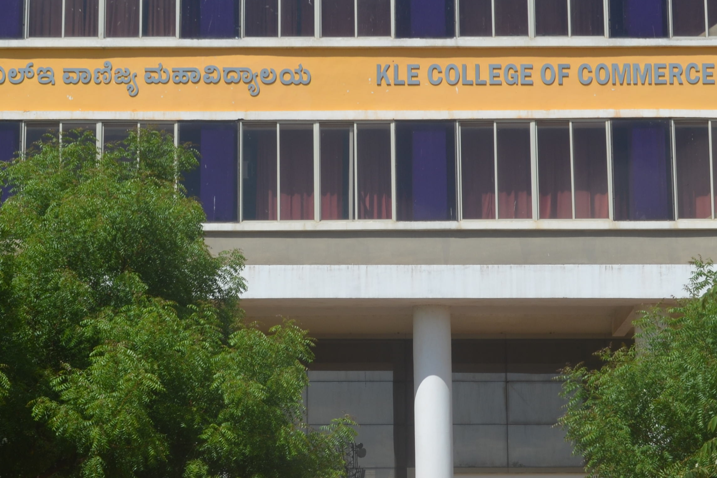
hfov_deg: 19.8
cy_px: 259
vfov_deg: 13.3
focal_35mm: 103
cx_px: 376
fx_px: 2051
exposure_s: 1/250
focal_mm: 32
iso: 100
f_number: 8
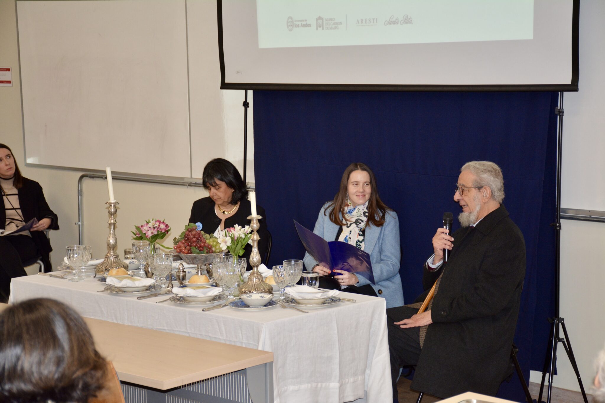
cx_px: 302
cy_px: 202
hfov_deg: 24.2
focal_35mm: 84
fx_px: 1411
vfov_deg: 16.3
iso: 800
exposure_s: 1/60
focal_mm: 56
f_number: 4.8
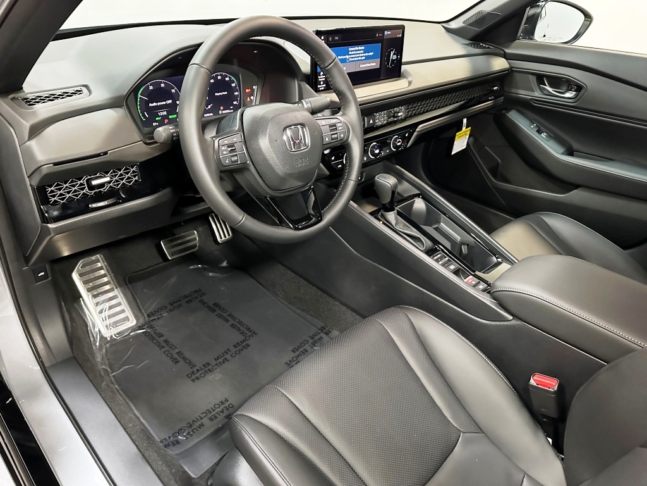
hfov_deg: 71.6
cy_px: 243
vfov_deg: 56.8
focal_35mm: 24
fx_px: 449
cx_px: 324
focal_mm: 6.86
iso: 1000
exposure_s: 1/30
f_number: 1.78
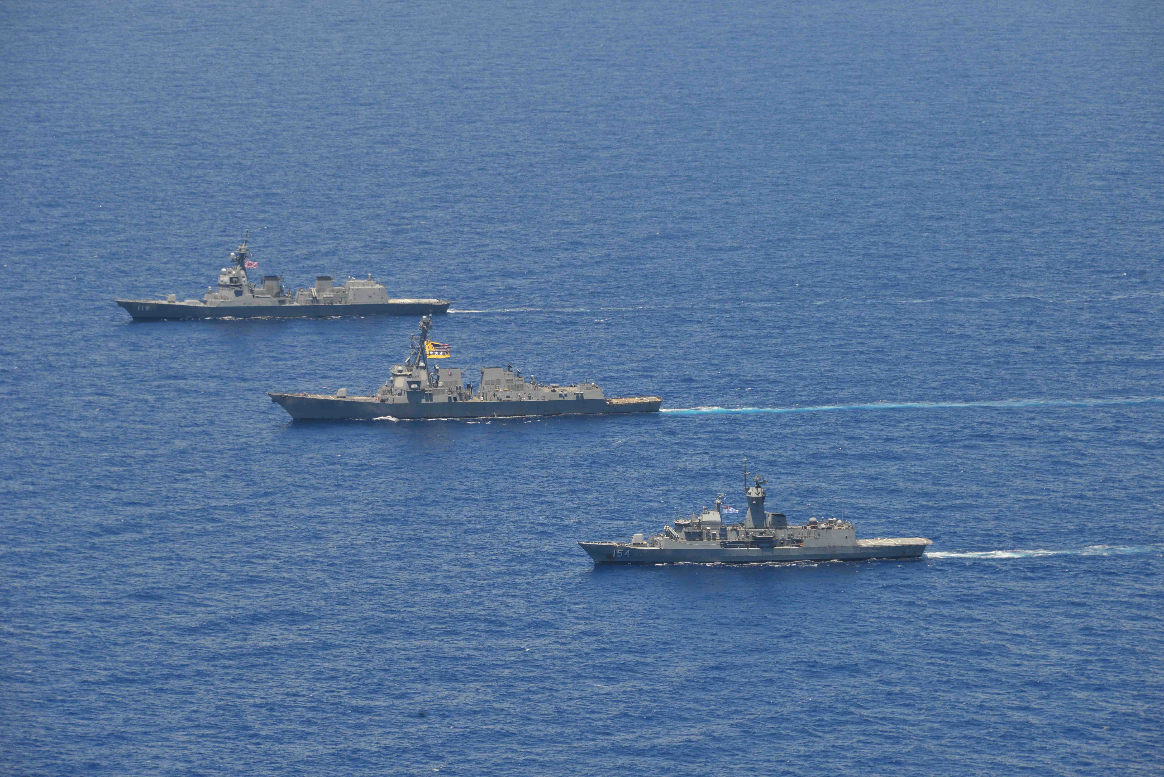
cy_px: 388
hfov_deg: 8.2
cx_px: 582
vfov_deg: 5.5
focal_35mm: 250
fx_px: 8085
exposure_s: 1/1000
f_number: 13
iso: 1000
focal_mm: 250
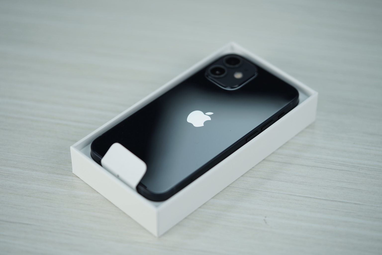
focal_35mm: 90
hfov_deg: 22.6
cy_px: 128
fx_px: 955
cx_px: 191
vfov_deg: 15.2
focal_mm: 90
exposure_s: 1/125
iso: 100
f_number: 2.8
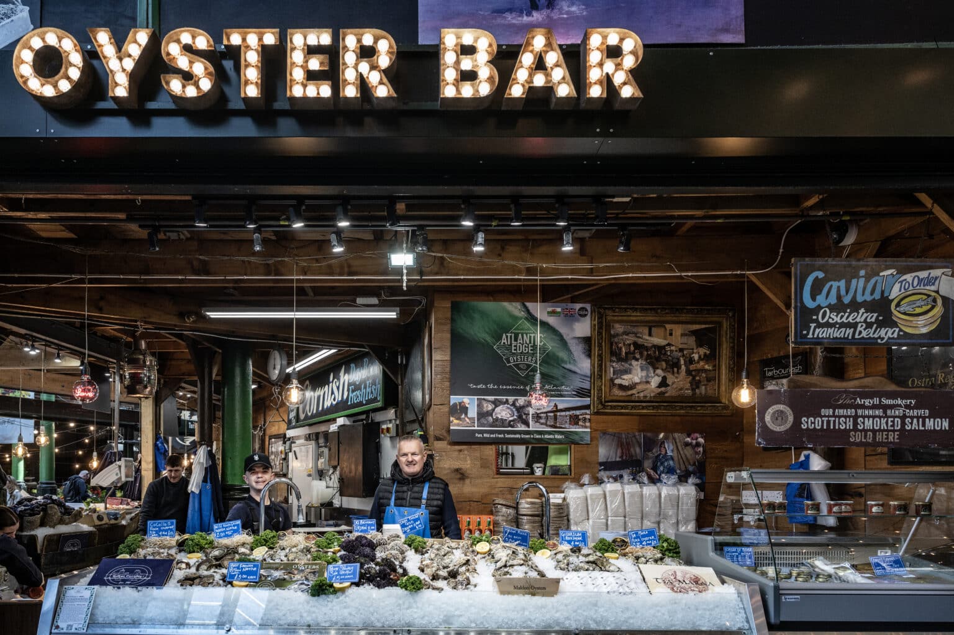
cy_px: 318
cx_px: 477
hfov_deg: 73.8
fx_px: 636
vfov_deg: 53.1
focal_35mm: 24
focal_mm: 24
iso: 1000
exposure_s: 1/200
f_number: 5
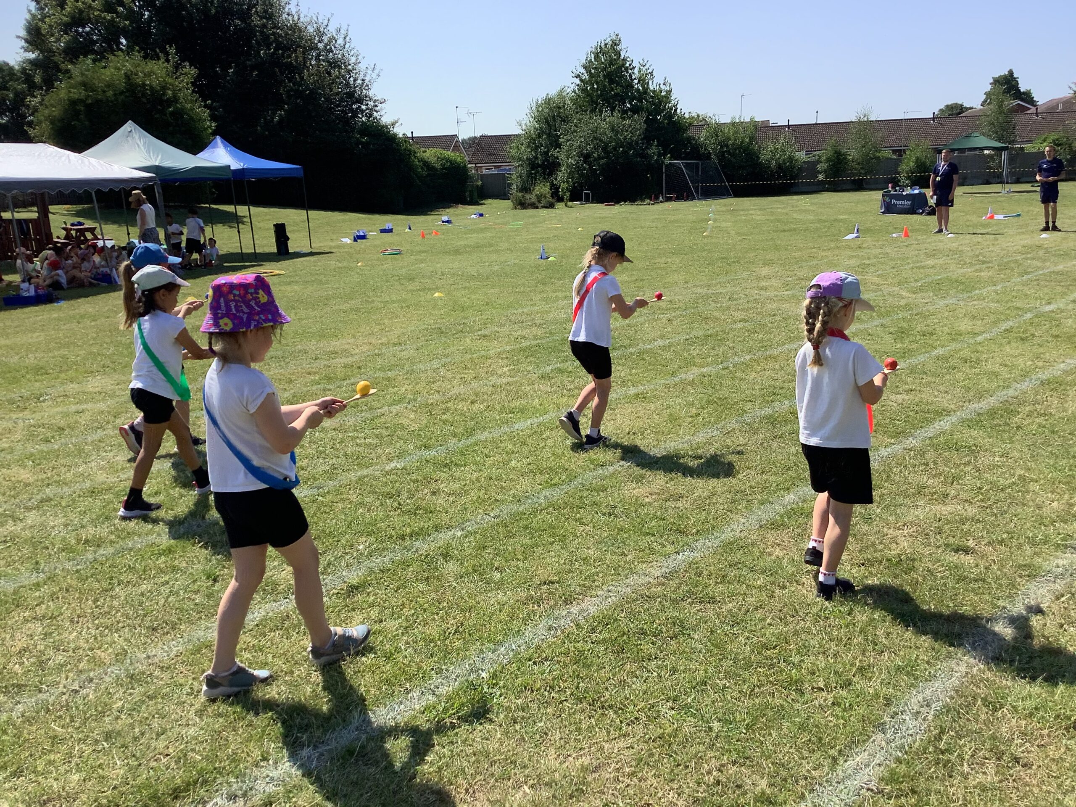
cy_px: 404
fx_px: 964
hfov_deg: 58.4
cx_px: 538
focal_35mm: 31
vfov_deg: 45.4
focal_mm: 3.3
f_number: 2.4
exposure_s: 1/916
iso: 25
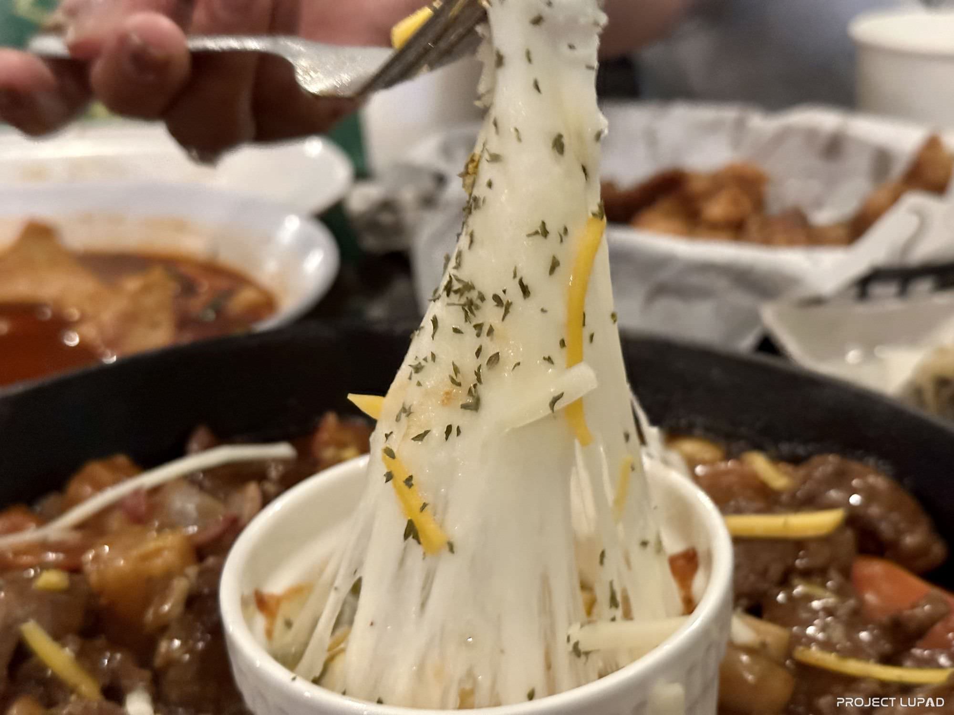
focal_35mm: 48
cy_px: 358
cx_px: 477
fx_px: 1323
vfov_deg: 30.3
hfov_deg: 39.7
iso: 640
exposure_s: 1/24
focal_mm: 6.86
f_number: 1.78
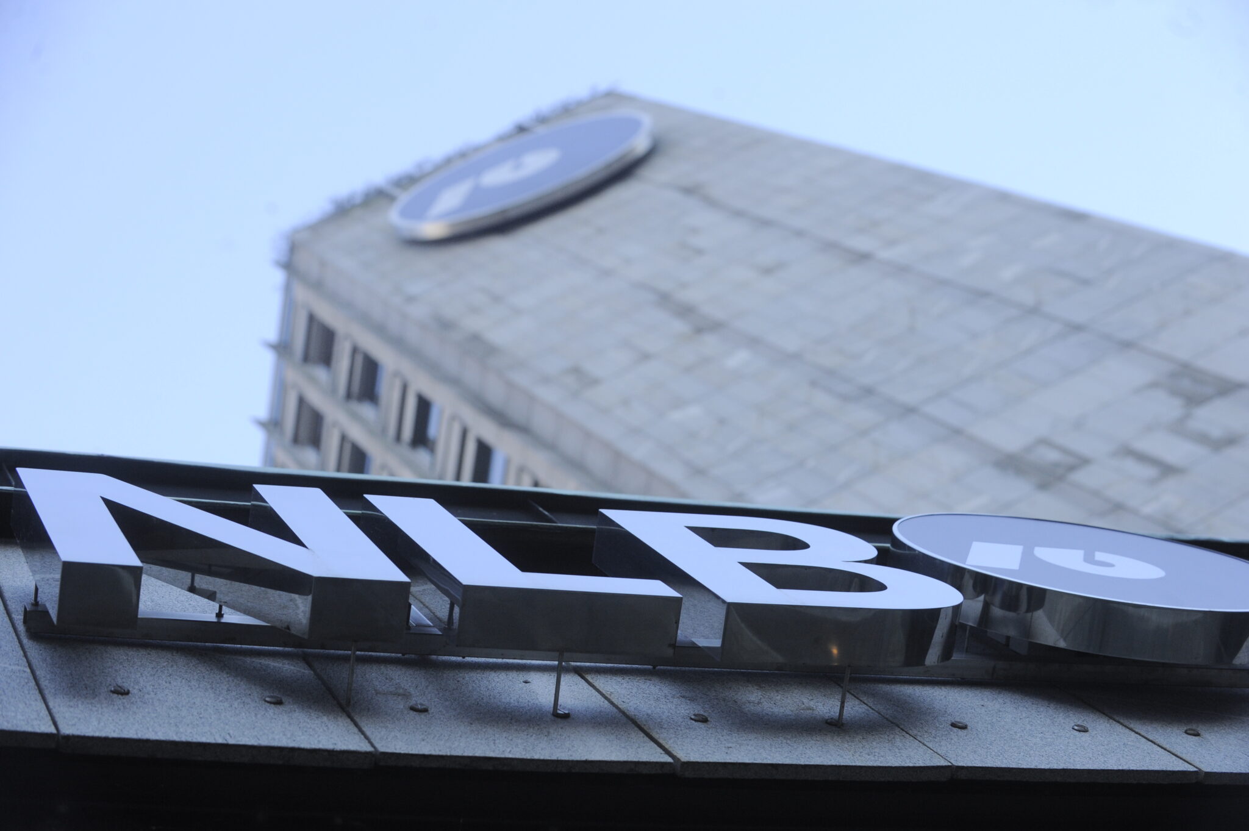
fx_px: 2427
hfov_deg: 28.9
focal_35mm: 70
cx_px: 624
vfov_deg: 19.4
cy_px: 416
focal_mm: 70
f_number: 5
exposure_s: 1/400
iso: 1250
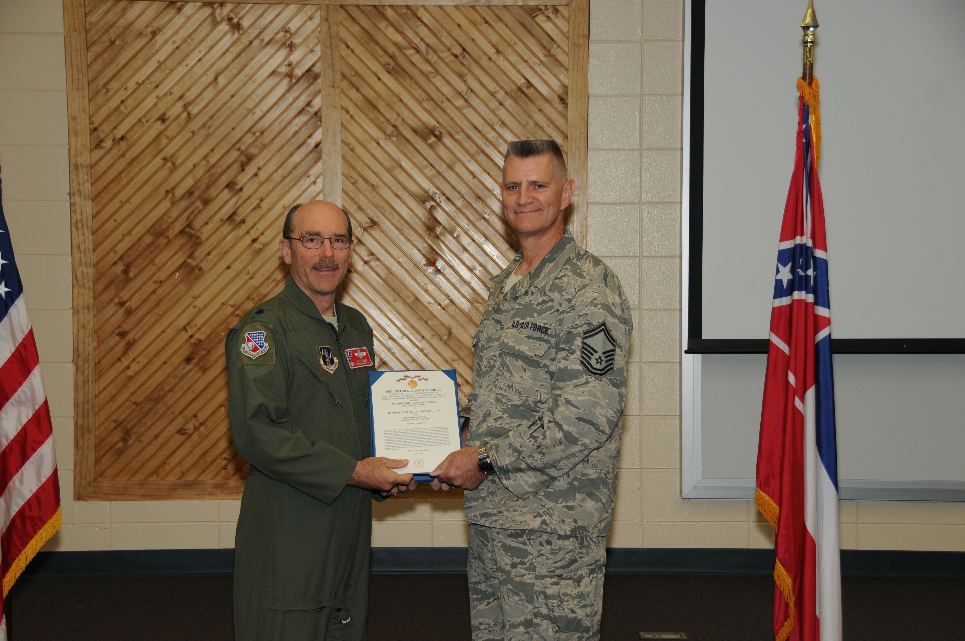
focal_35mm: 66
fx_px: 1767
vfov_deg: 20.6
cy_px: 320
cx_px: 482
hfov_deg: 30.5
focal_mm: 44
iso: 200
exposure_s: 1/200
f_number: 4.5
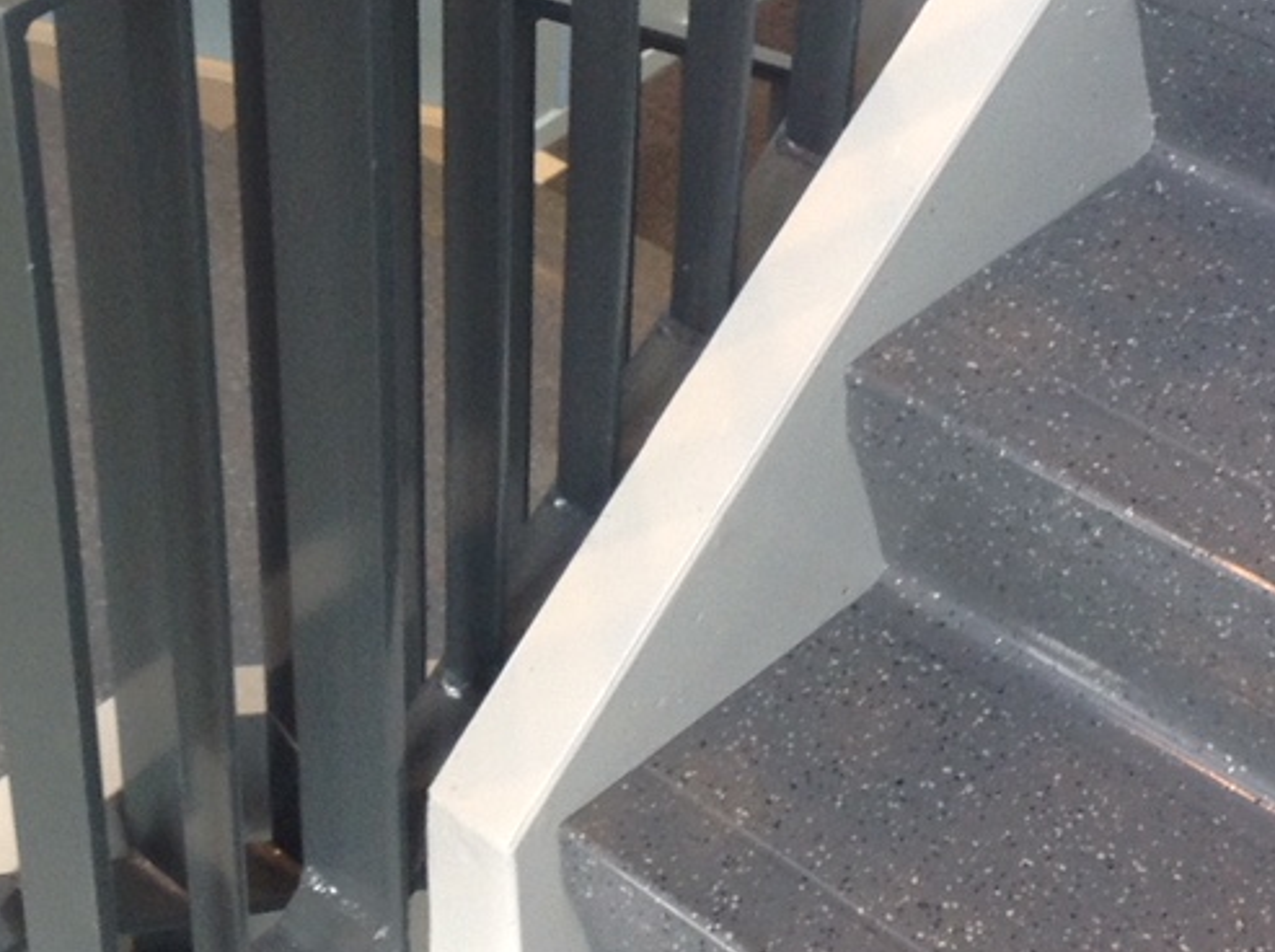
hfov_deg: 21.2
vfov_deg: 15.9
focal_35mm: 92
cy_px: 202
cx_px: 323
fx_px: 3383
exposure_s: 1/15
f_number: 2.4
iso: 80
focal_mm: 4.28
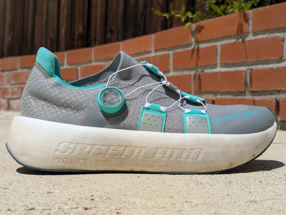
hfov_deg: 39.6
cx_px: 143
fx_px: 397
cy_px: 108
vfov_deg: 30.3
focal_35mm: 48
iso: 49
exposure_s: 1/4464
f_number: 1.85
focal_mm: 6.81
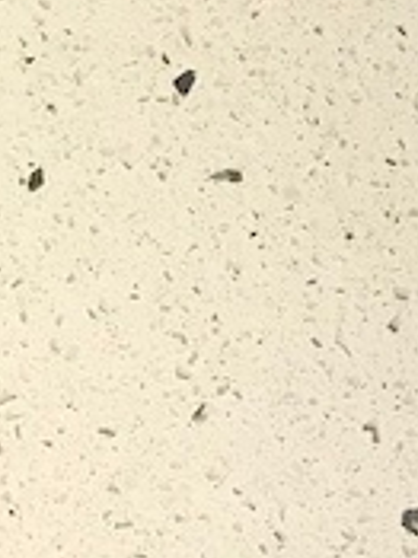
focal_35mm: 128
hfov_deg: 10.8
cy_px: -357
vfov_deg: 14.1
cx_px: 782
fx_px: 2063
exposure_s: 1/30
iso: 32
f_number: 1.8
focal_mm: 3.99
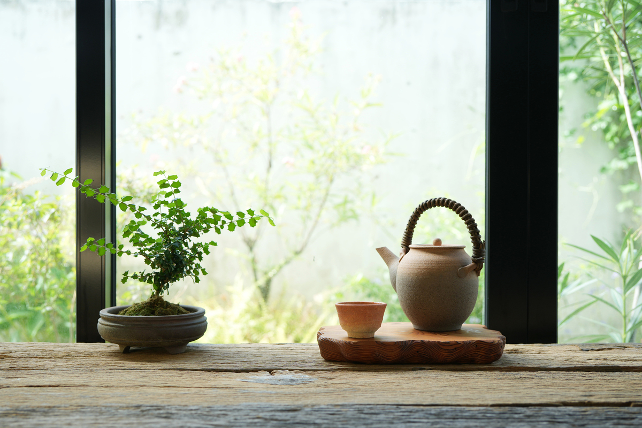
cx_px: 321
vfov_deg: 27.0
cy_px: 214
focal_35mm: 50
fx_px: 892
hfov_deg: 39.6
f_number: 5
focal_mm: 50
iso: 200
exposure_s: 1/60
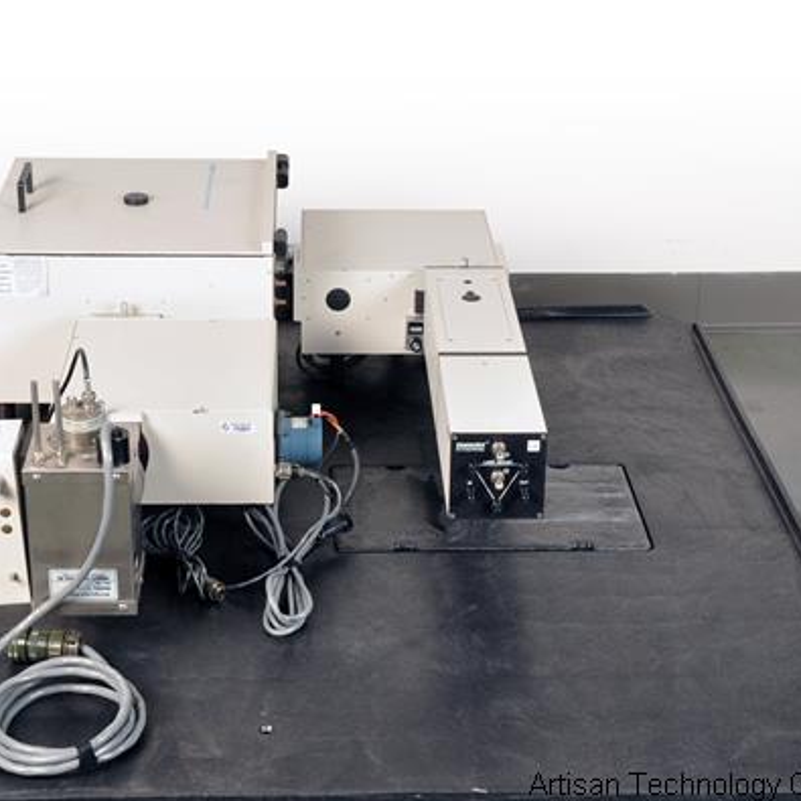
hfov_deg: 29.4
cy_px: 400
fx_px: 1518
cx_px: 282
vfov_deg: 29.6
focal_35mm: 58
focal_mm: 30
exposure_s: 1/200
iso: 200
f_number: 13
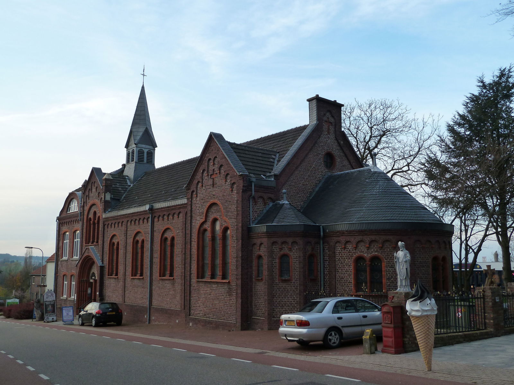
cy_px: 192
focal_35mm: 35
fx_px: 520
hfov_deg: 52.6
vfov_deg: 40.7
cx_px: 257
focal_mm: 5.7
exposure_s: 1/100
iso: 125
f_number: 4
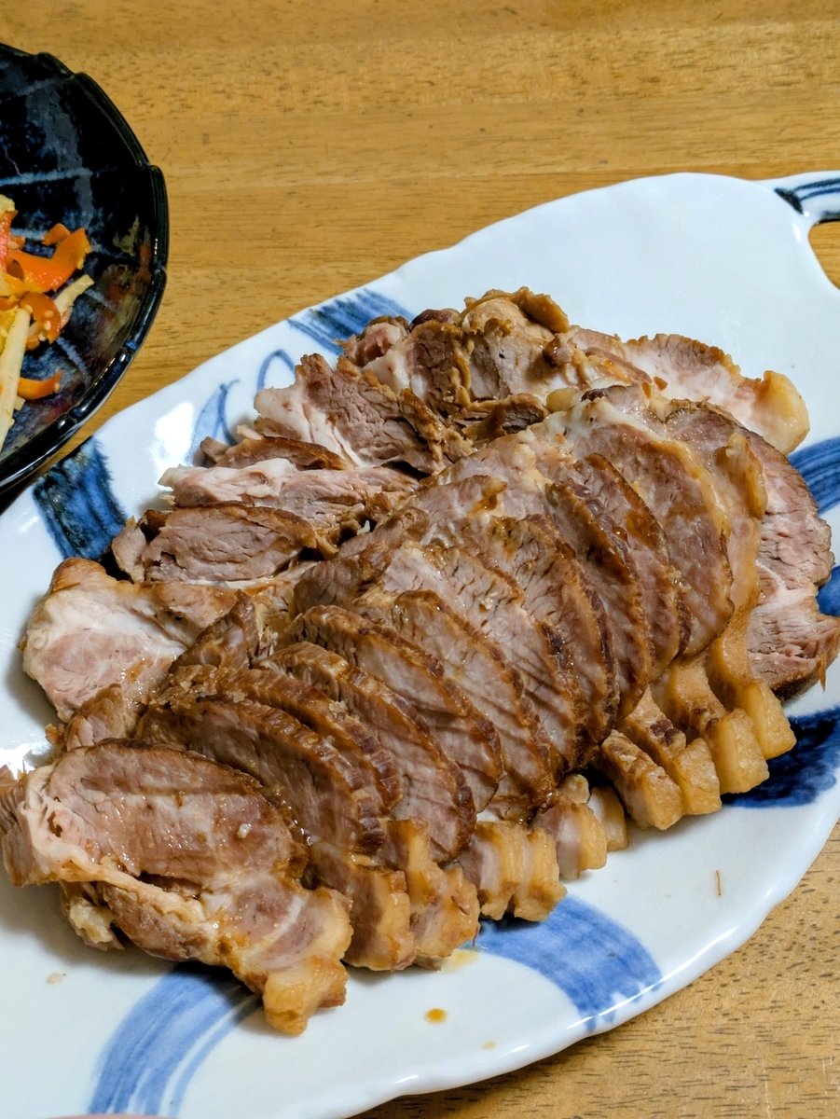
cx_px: 420
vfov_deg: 37.5
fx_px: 1649
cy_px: 560
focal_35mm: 51
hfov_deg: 28.6
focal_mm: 5.43
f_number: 1.89
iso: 279
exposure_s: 1/30
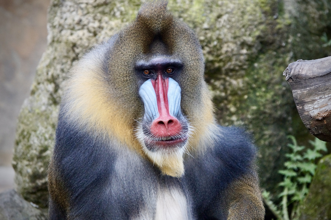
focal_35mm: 270
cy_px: 110
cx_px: 166
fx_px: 2481
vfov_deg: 5.1
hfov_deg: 7.6
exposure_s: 1/320
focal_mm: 180
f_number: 4
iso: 1250
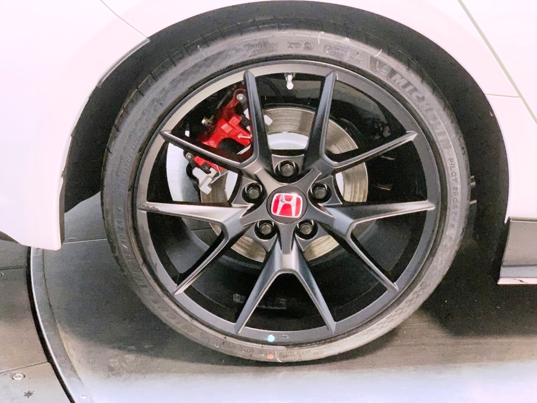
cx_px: 268
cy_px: 202
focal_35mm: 52
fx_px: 807
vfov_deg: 28.0
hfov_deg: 36.8
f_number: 2.4
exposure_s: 1/30
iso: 1000
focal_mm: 6
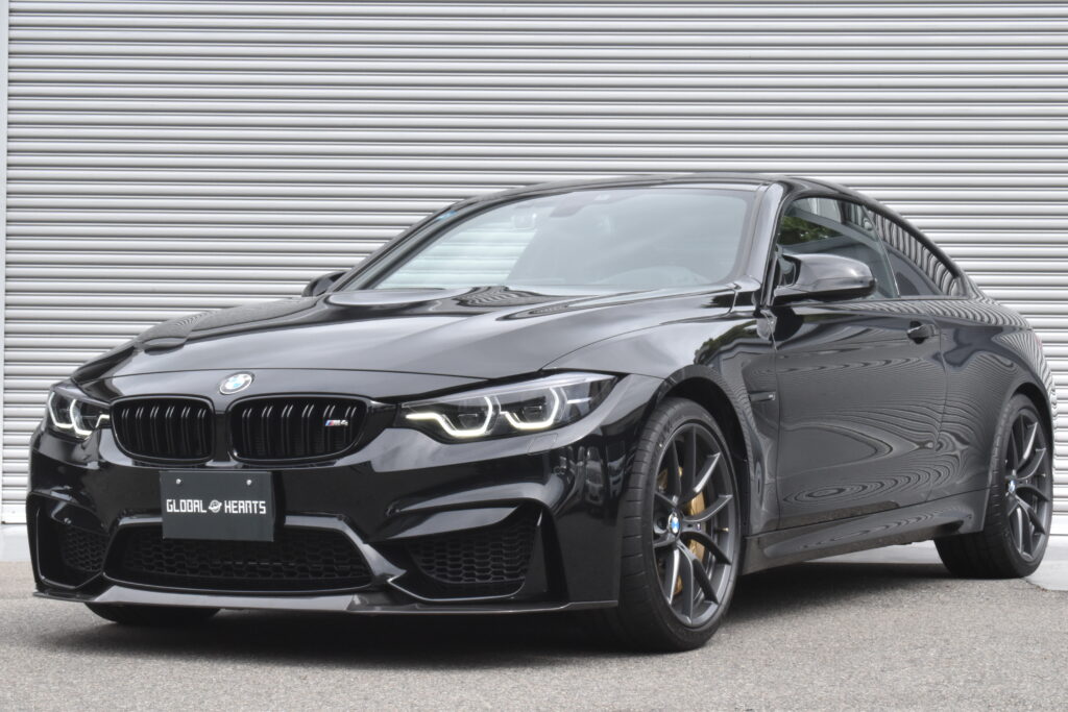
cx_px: 534
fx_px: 2448
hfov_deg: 24.6
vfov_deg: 16.6
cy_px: 356
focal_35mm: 82
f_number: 36
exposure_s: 1/80
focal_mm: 55
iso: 1000
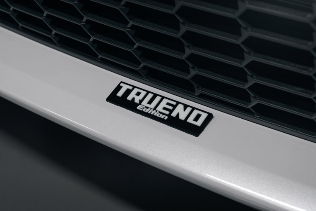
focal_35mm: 70
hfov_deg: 28.8
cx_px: 158
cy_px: 106
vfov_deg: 19.5
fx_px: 614
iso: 100
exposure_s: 1.3
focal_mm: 70
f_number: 9
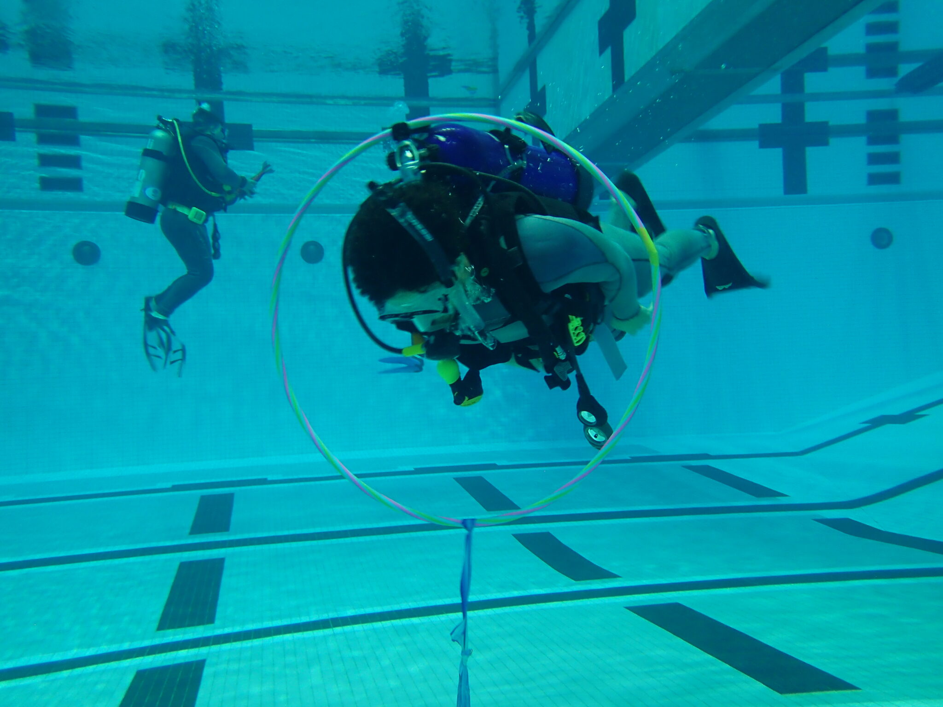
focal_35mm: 30
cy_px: 354
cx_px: 472
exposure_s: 1/30
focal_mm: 5.5
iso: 320
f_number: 2.3
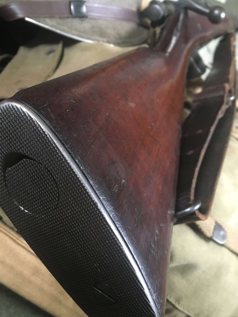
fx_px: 330
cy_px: 171
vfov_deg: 51.3
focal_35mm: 36
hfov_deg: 39.6
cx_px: 100
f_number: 2.2
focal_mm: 4.15
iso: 200
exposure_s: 1/15
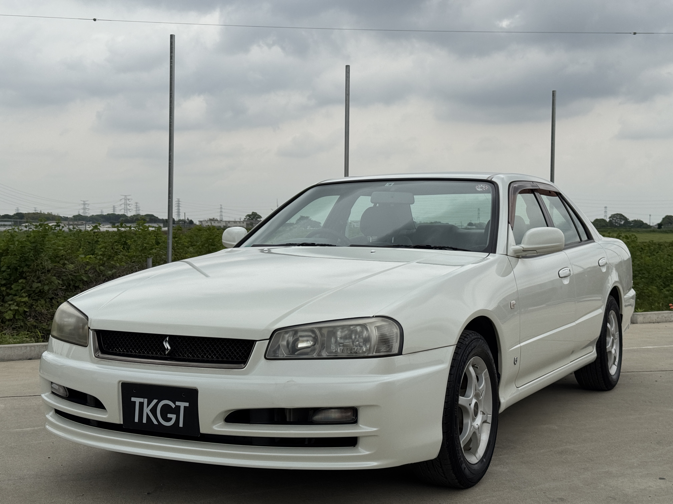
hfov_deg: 39.7
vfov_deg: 30.3
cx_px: 336
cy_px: 252
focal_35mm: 48
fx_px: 933
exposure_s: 1/5848
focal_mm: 6.76
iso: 64
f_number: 1.78
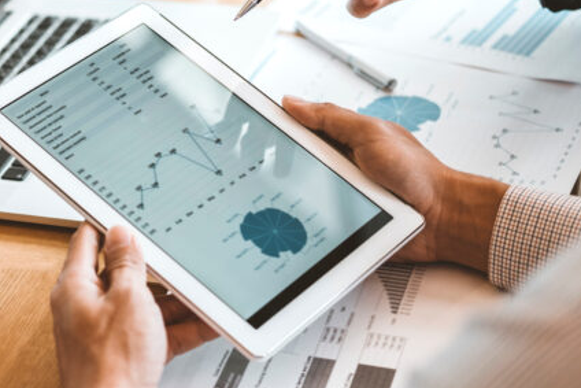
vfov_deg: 14.2
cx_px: 130
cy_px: 62
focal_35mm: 96
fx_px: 1550
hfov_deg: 21.0
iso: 200
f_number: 2
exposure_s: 1/180
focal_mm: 35
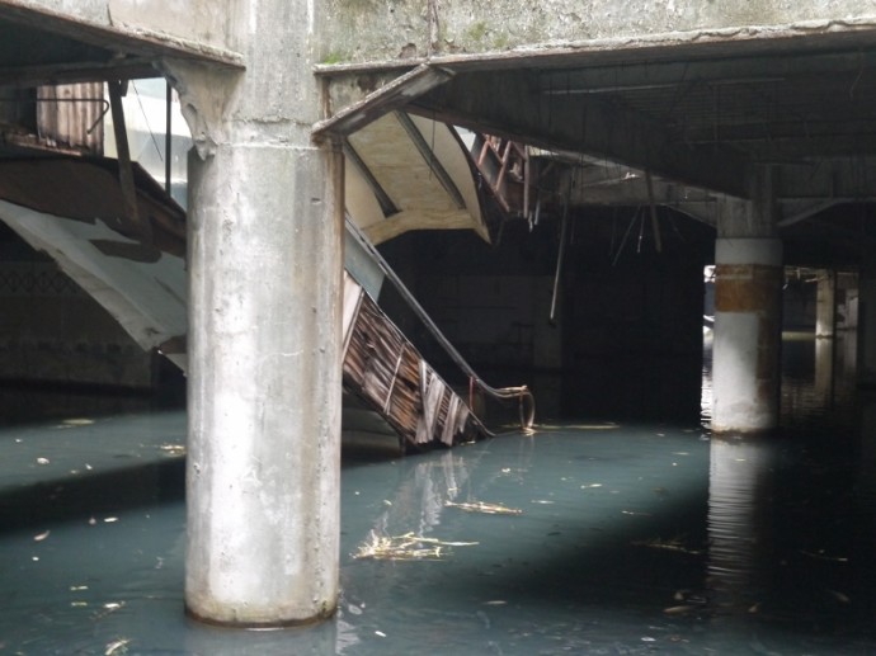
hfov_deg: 39.7
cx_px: 438
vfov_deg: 30.2
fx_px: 1214
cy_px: 328
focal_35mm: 48
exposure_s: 1/25
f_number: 4.9
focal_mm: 24
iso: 1600
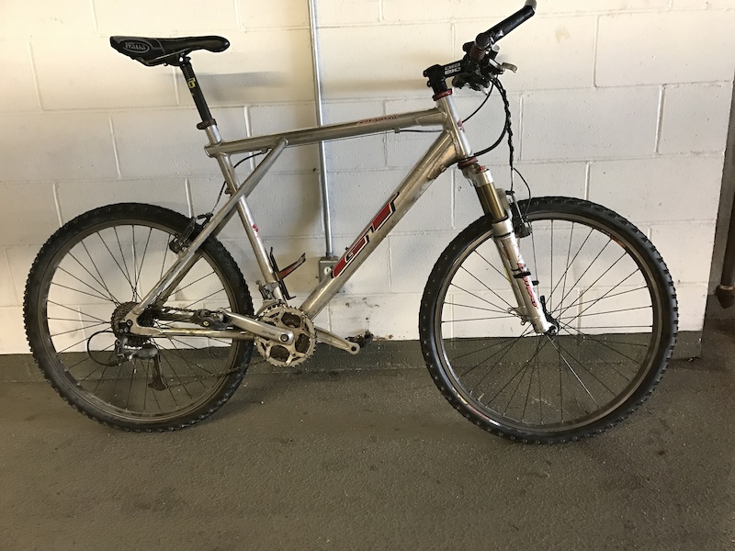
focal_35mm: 28
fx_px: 595
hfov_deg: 63.4
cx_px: 368
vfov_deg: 49.7
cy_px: 276
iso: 100
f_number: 1.8
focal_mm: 3.99
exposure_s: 1/9
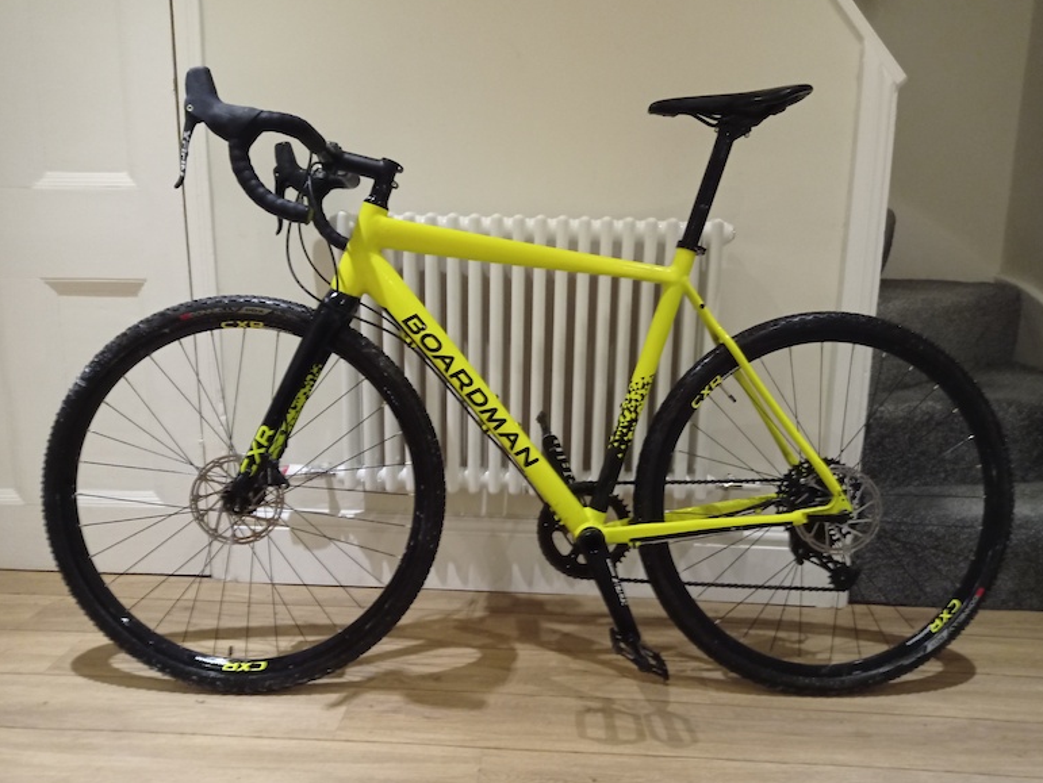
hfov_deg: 61.6
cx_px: 533
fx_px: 874
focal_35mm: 29
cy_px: 384
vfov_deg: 48.3
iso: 1163
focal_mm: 4.74
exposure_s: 1/14.3
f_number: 1.79
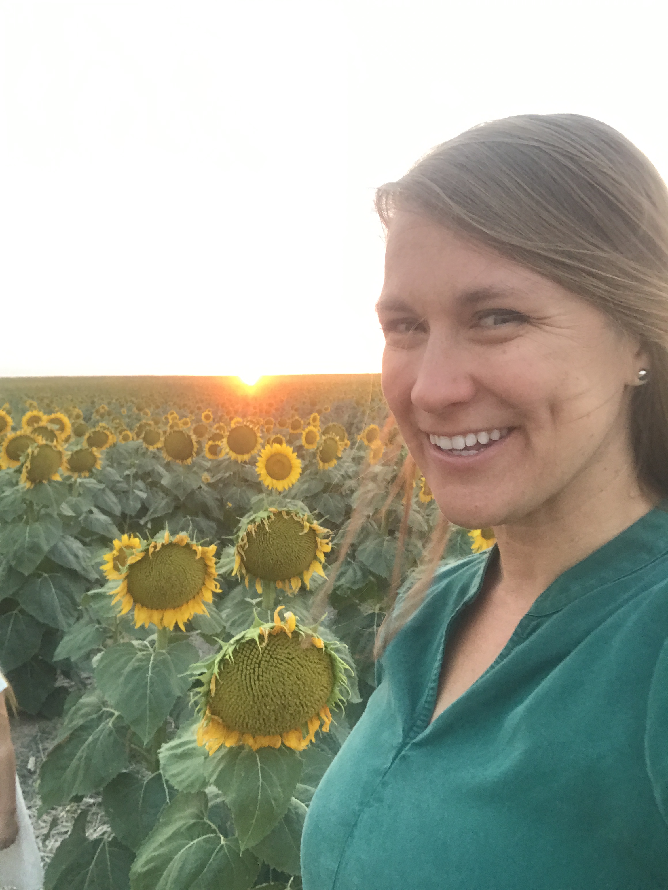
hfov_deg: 44.2
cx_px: 334
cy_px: 445
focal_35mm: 32
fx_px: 822
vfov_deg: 56.8
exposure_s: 1/30
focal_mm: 2.87
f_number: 2.2
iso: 50
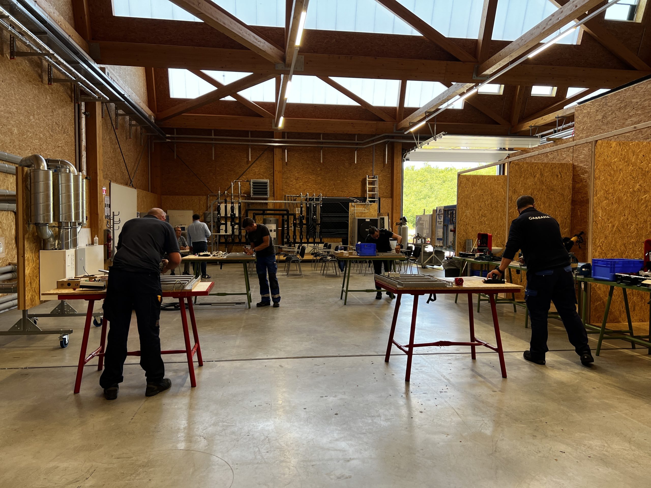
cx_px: 326
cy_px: 244
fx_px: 489
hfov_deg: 67.3
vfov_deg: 53.1
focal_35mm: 26
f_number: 1.5
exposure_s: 1/141
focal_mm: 5.7
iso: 64
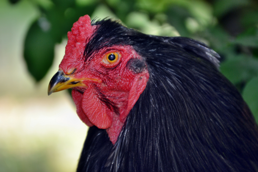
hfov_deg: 6.9
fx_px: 2150
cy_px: 86
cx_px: 129
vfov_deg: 4.6
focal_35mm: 300
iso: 400
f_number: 5.6
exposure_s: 1/60
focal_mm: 200
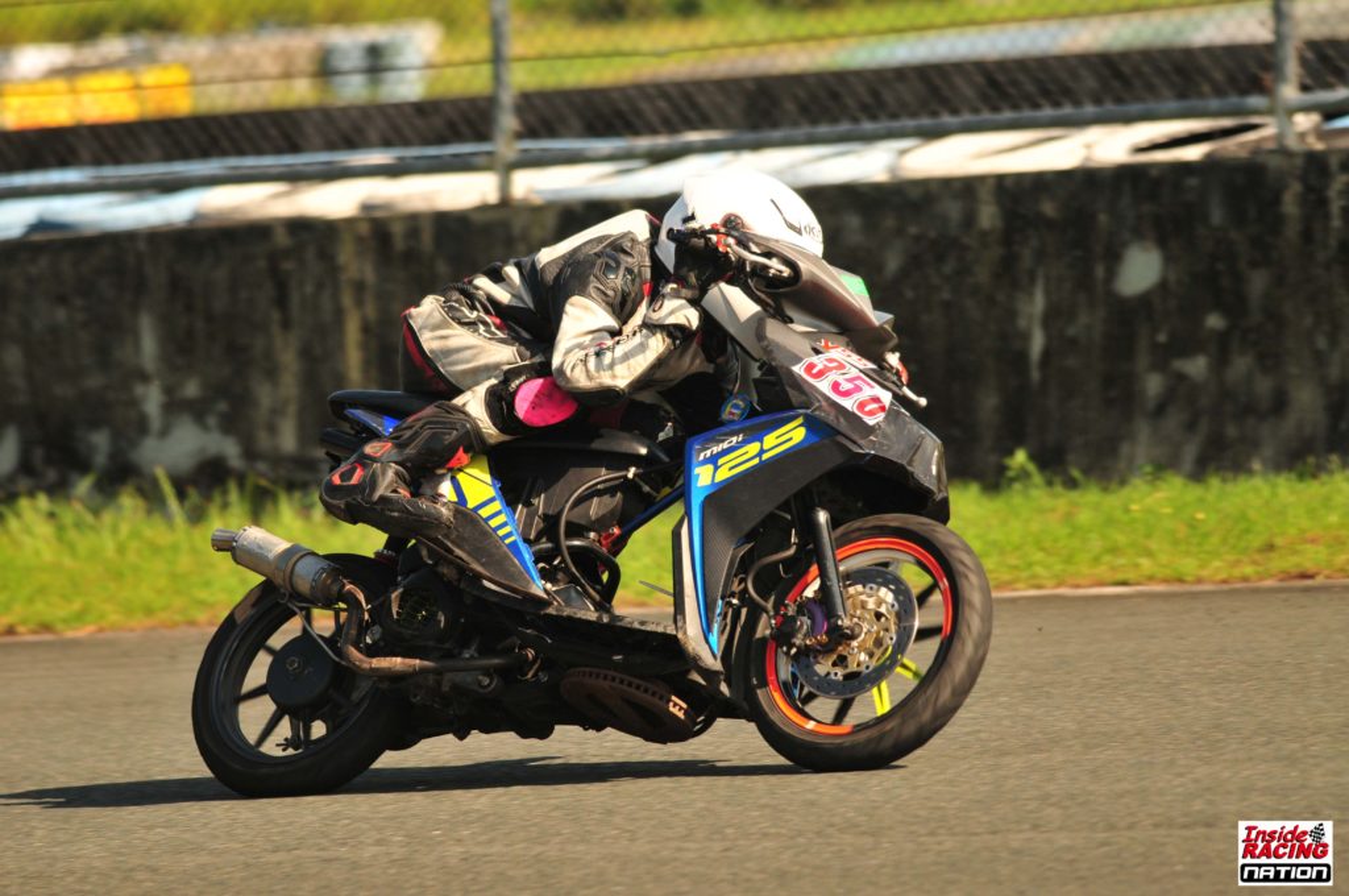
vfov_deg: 4.2
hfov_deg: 6.3
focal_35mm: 330
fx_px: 12350
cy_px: 448
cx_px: 674
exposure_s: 1/1250
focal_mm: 220
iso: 400
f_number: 5.6
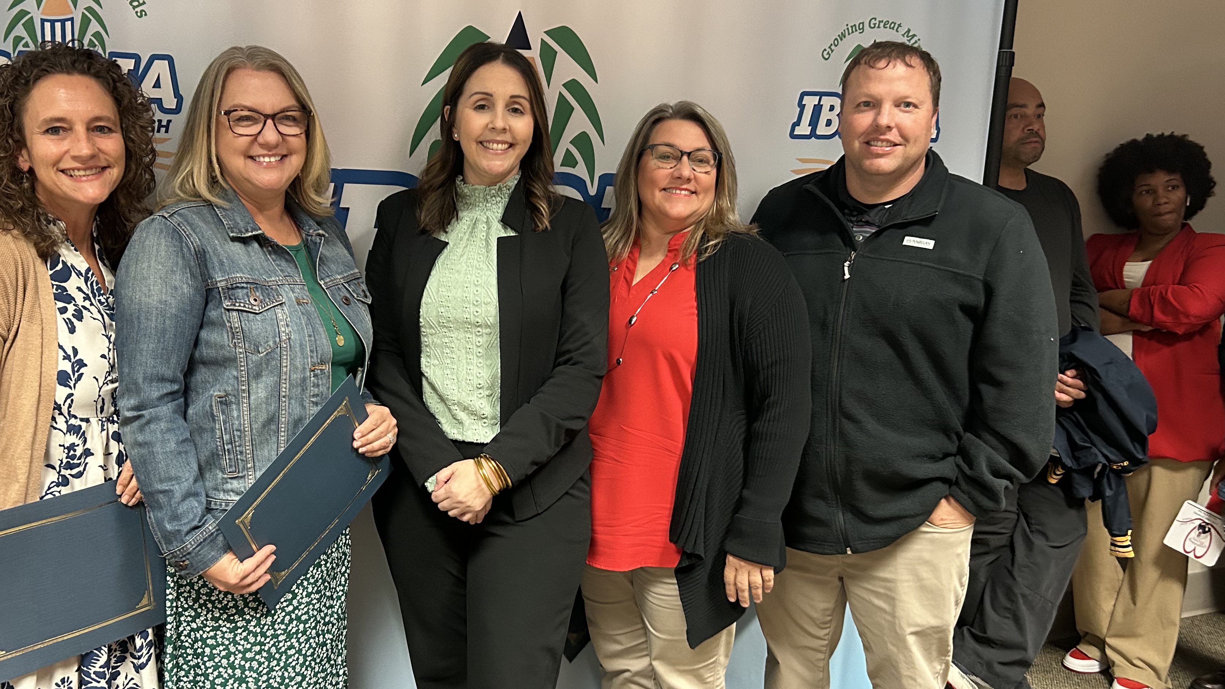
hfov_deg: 57.8
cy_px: 340
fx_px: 1104
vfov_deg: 34.7
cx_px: 526
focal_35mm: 34
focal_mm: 5.7
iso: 400
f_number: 1.5
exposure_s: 1/60
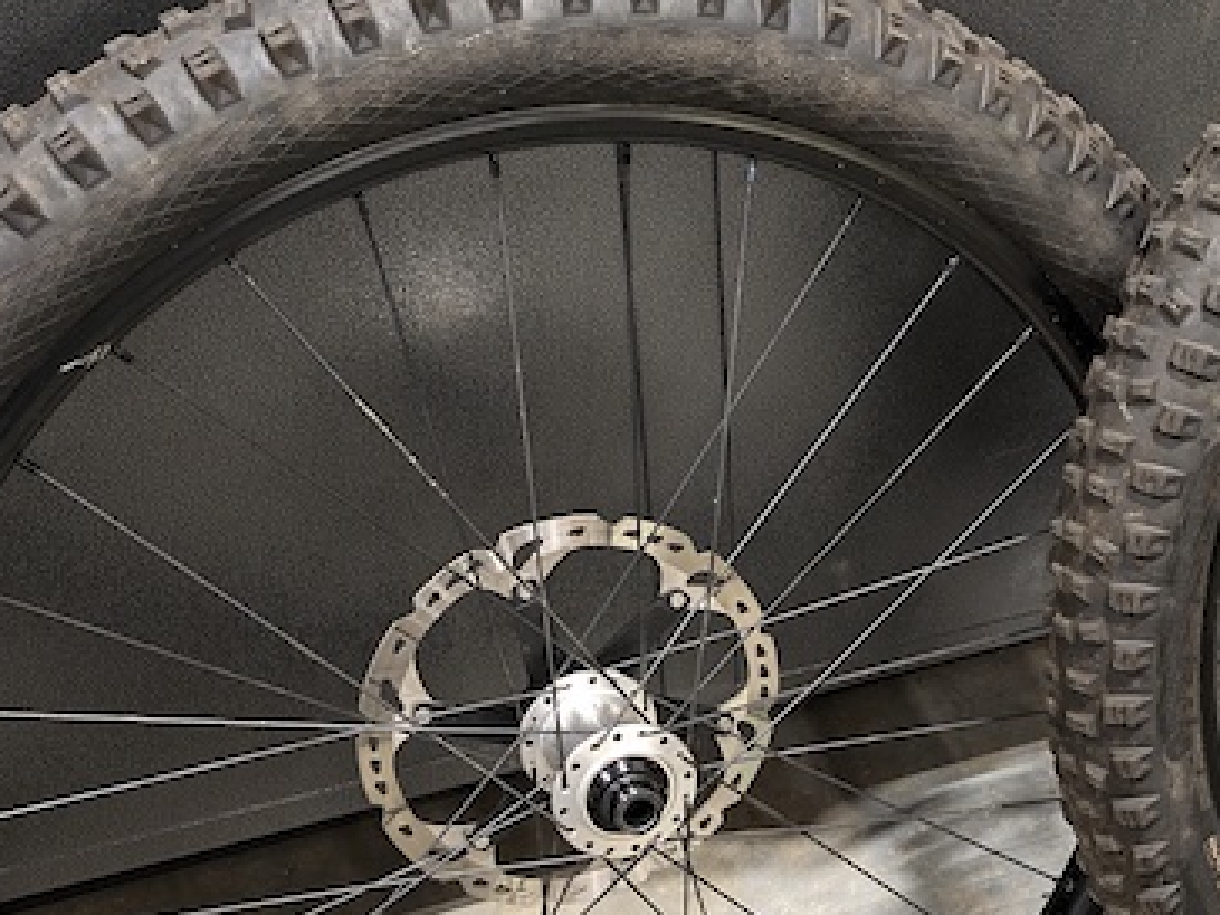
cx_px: 928
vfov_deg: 26.4
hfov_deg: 34.1
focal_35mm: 55
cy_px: 598
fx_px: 1938
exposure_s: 1/24
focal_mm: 5.43
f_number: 1.89
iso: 199
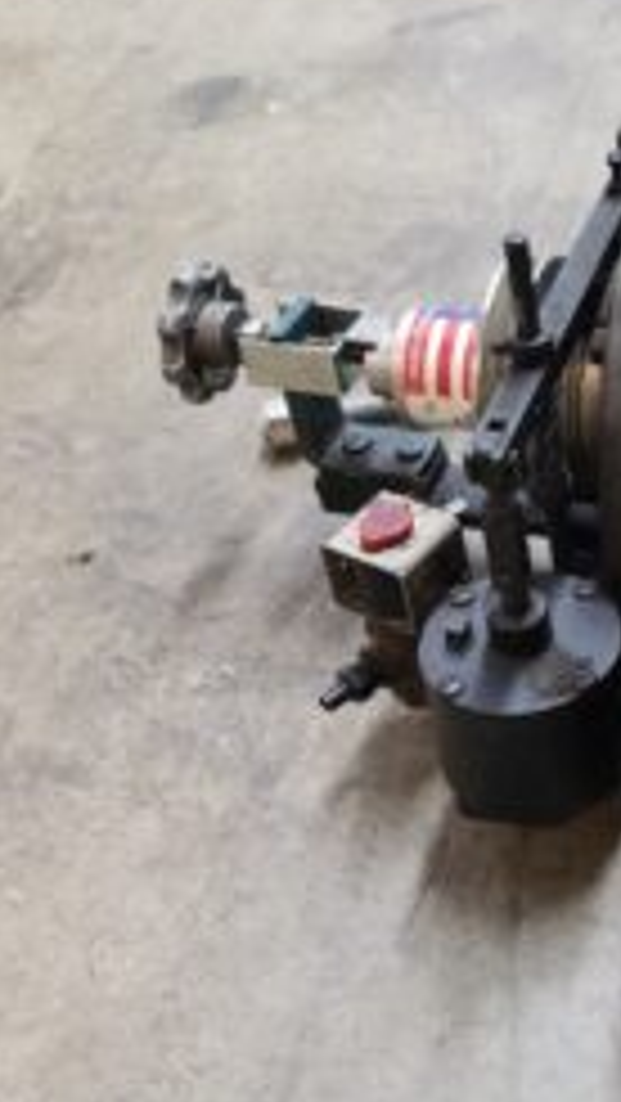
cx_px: 702
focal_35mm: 48
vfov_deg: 42.9
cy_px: 562
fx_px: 1404
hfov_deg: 23.3
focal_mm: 4.3
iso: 320
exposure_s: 1/24
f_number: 1.5
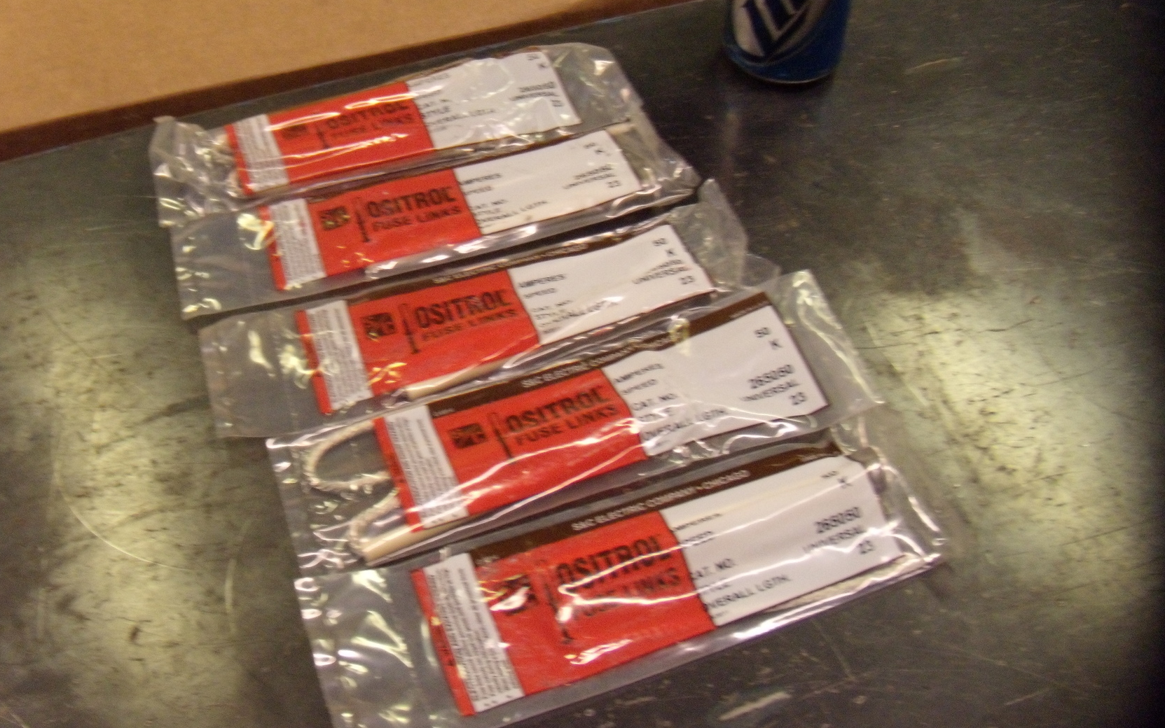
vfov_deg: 32.8
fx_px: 1238
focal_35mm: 39
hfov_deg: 50.4
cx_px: 589
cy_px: 331
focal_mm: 6.4
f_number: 3.6
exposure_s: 1/20
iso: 400
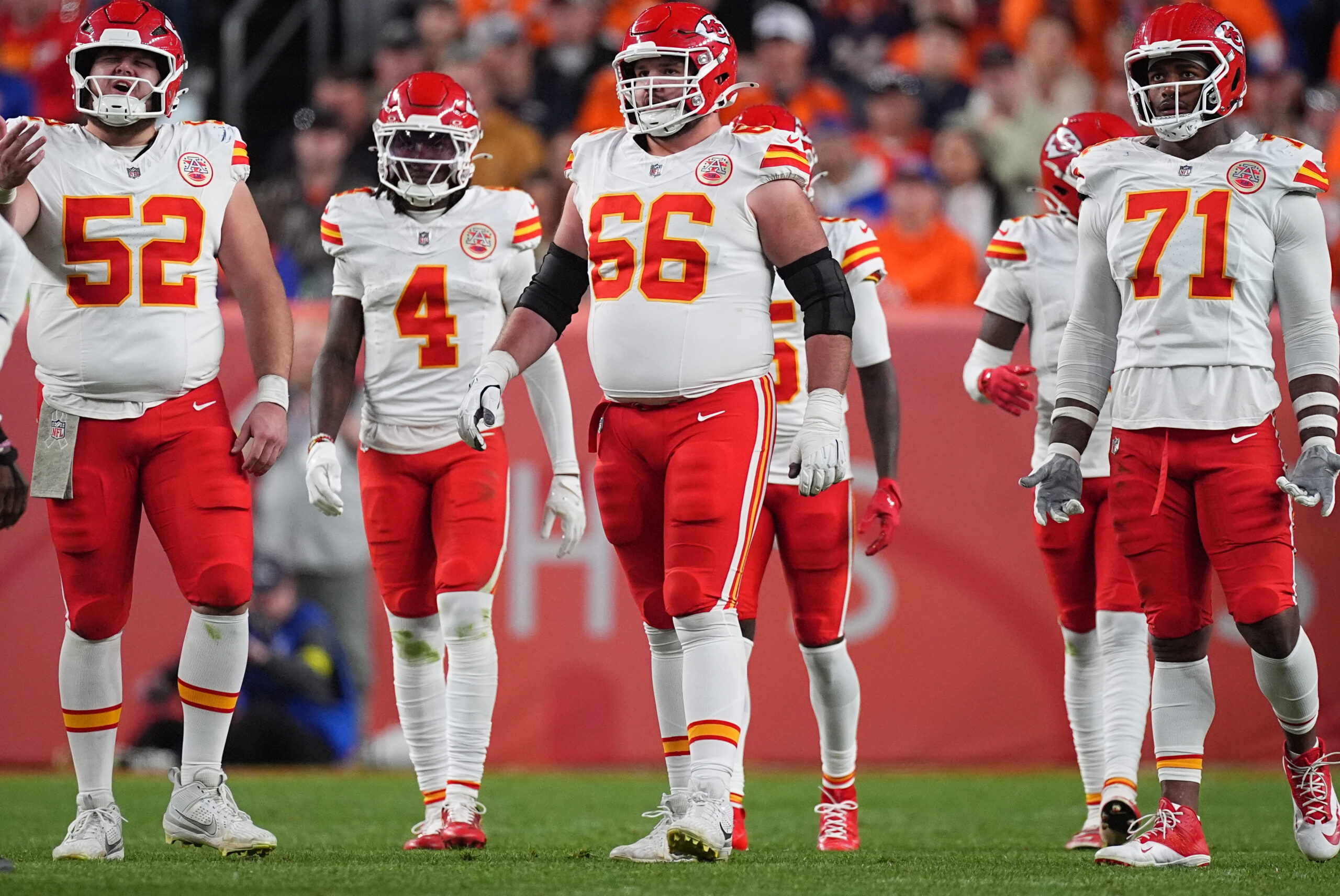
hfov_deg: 2.3
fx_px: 33530
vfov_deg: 1.5
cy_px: 448
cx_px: 670
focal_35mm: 900
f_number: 4
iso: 4000
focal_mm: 600
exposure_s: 1/2000
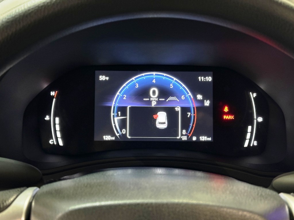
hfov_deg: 39.7
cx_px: 147
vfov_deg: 30.3
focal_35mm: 48
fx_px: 408
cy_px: 110
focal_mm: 6.86
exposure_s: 1/30
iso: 640
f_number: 1.78
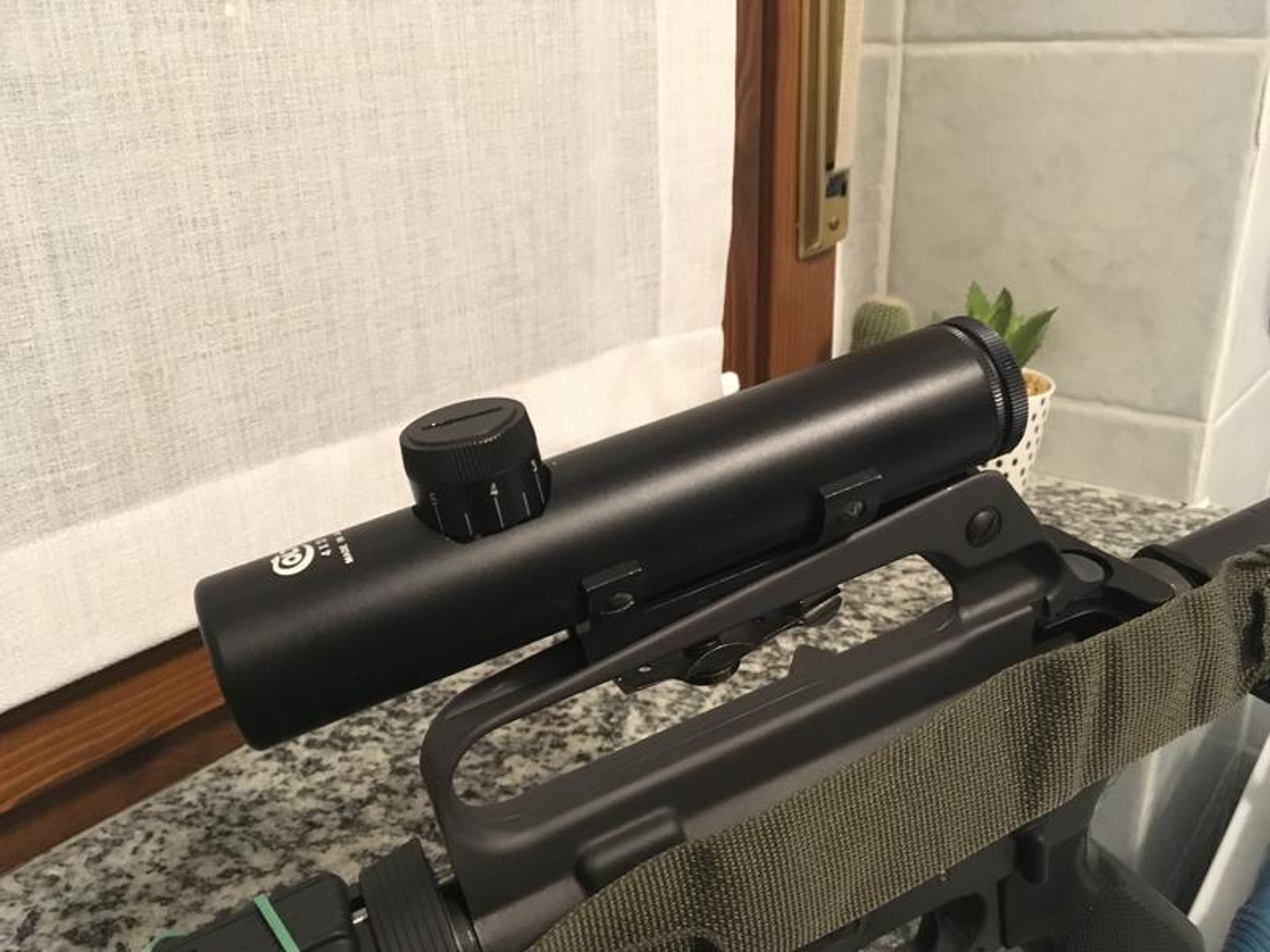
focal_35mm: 29
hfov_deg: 61.7
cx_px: 635
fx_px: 1064
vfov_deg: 48.2
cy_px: 476
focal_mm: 4.15
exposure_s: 1/17
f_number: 2.2
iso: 640
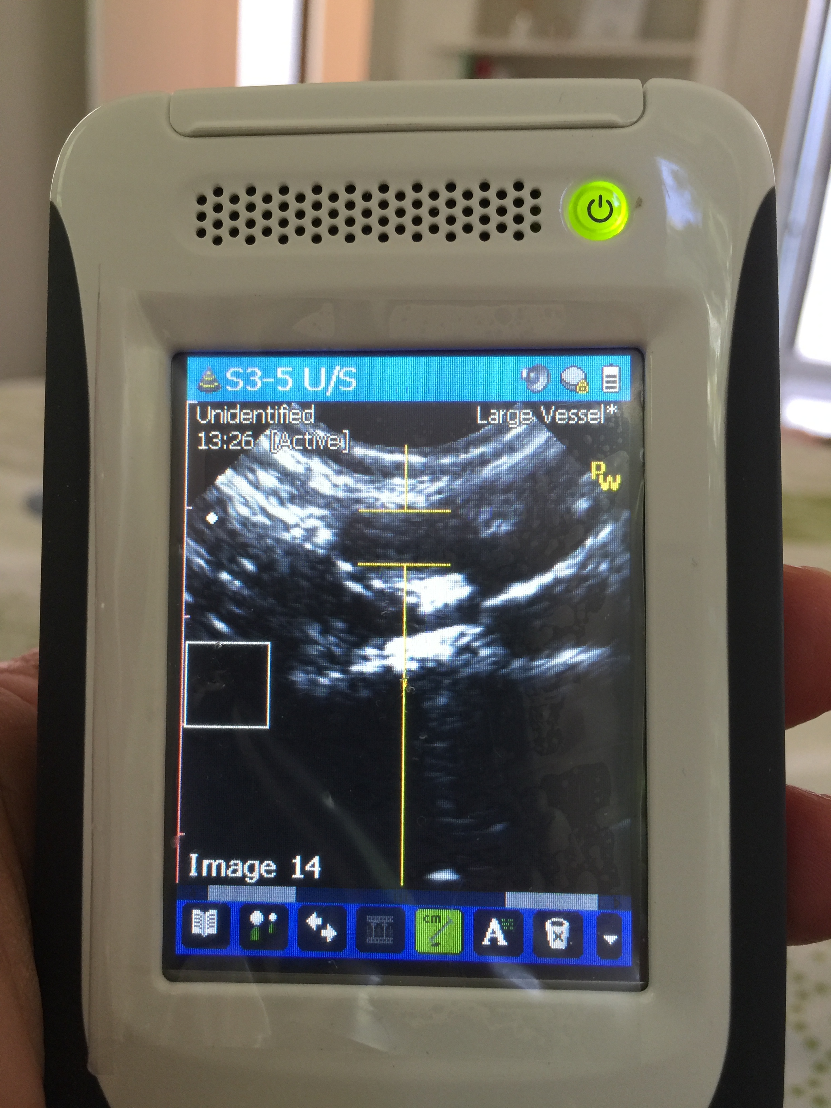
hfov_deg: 48.2
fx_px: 928
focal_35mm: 29
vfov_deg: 61.7
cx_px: 416
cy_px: 554
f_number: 2.2
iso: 64
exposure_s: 1/33
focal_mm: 4.15
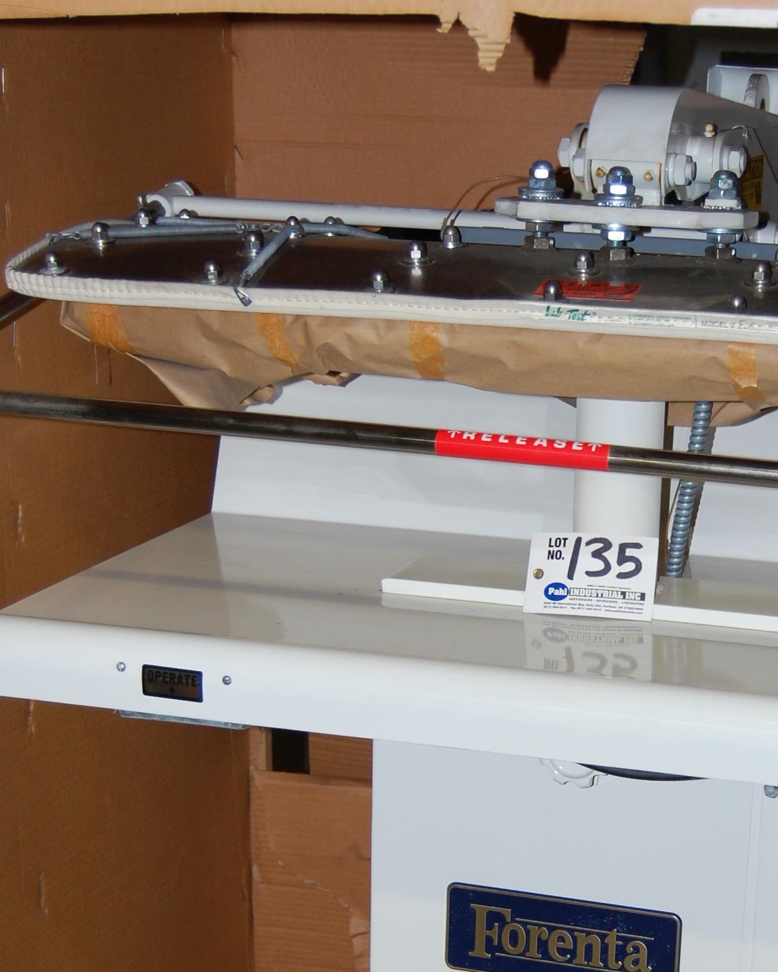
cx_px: 583
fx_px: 2245
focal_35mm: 78
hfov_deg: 19.5
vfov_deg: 24.1
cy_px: 753
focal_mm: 28
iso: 400
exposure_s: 1/60
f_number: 4.2
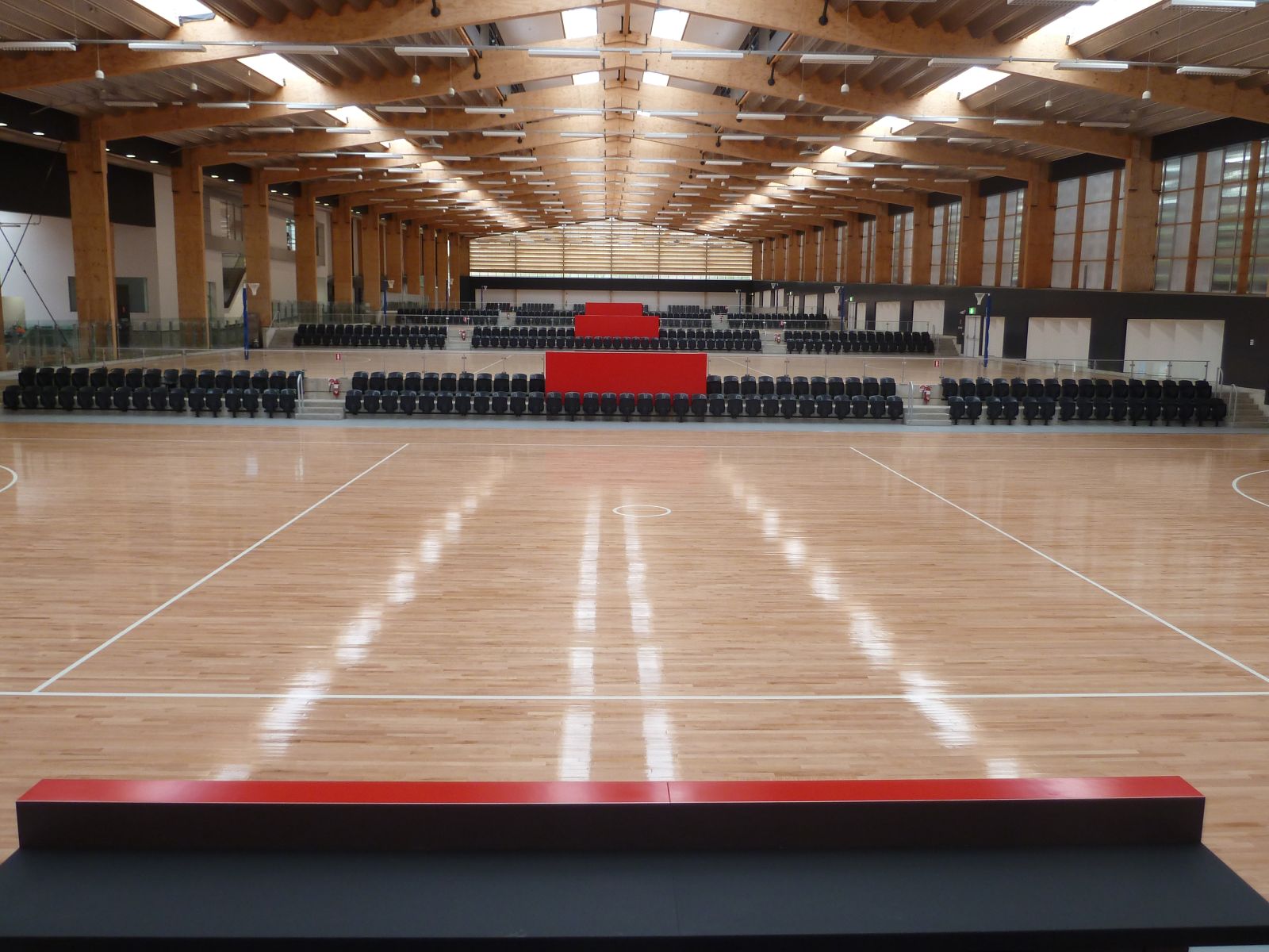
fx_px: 990
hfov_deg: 65.3
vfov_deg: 51.4
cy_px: 476
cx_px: 634
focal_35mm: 27
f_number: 3.3
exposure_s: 1/30
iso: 100
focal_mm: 4.4
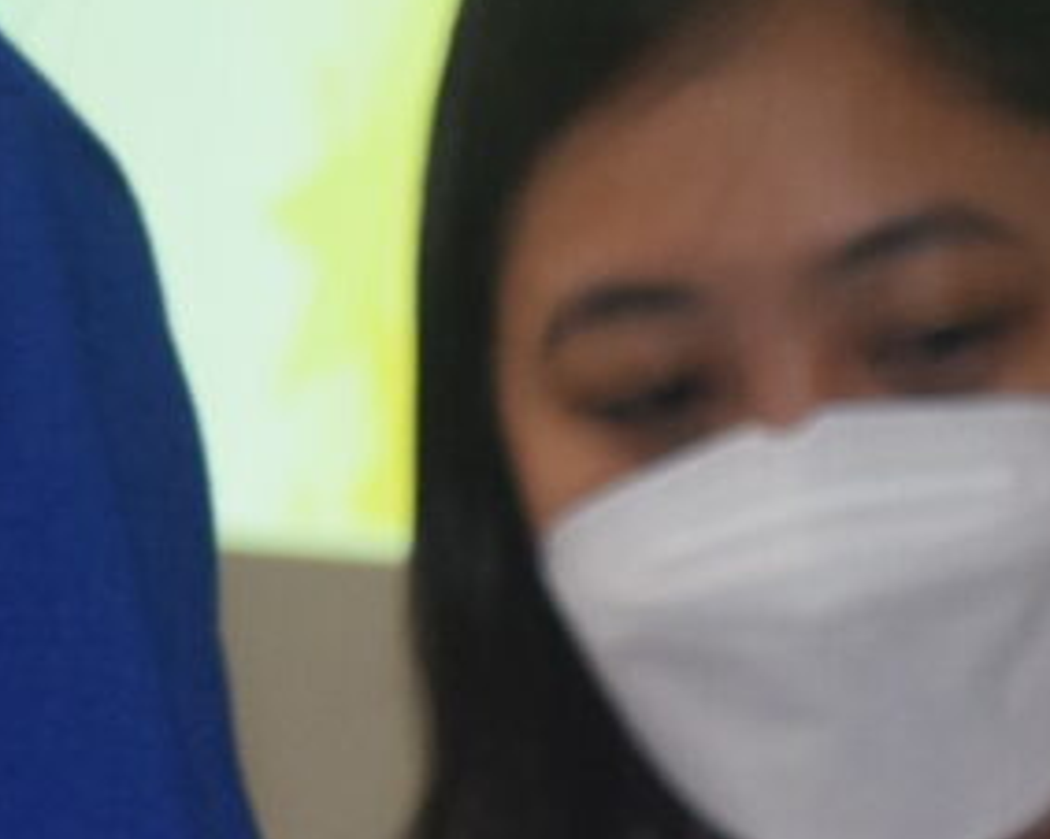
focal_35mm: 469
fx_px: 14565
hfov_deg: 4.0
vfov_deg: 3.3
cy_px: 975
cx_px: 2567
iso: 800
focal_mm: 46
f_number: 5
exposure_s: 1/60
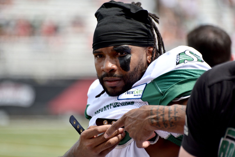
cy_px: 78
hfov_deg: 6.9
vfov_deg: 4.6
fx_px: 1959
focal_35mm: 300
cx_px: 118
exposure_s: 1/2500
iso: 640
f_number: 6.3
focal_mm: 300
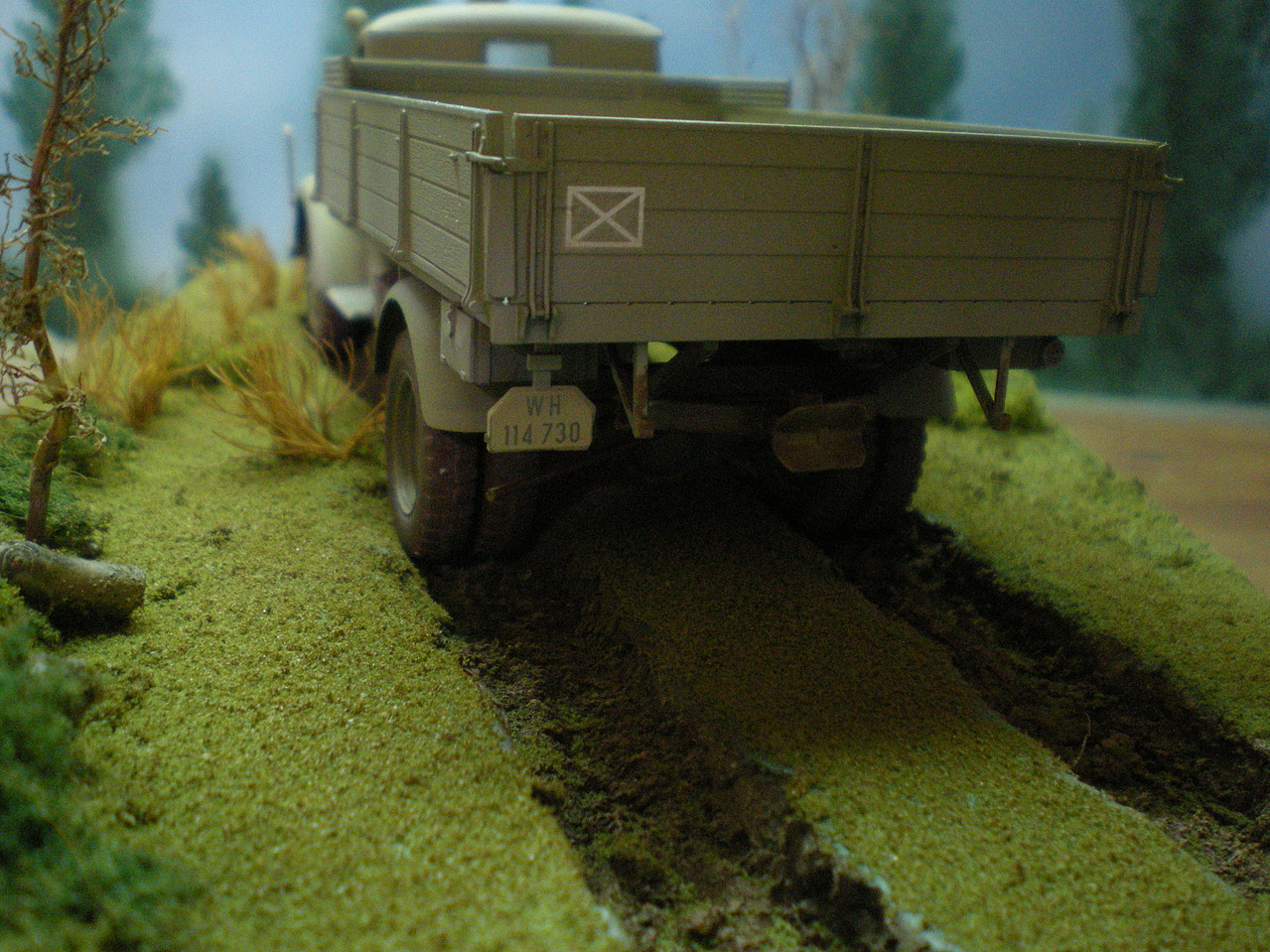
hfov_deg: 49.0
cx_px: 635
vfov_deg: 37.7
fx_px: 1394
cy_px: 476
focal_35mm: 38
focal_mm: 6.3
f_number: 3.1
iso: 400
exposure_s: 1/12
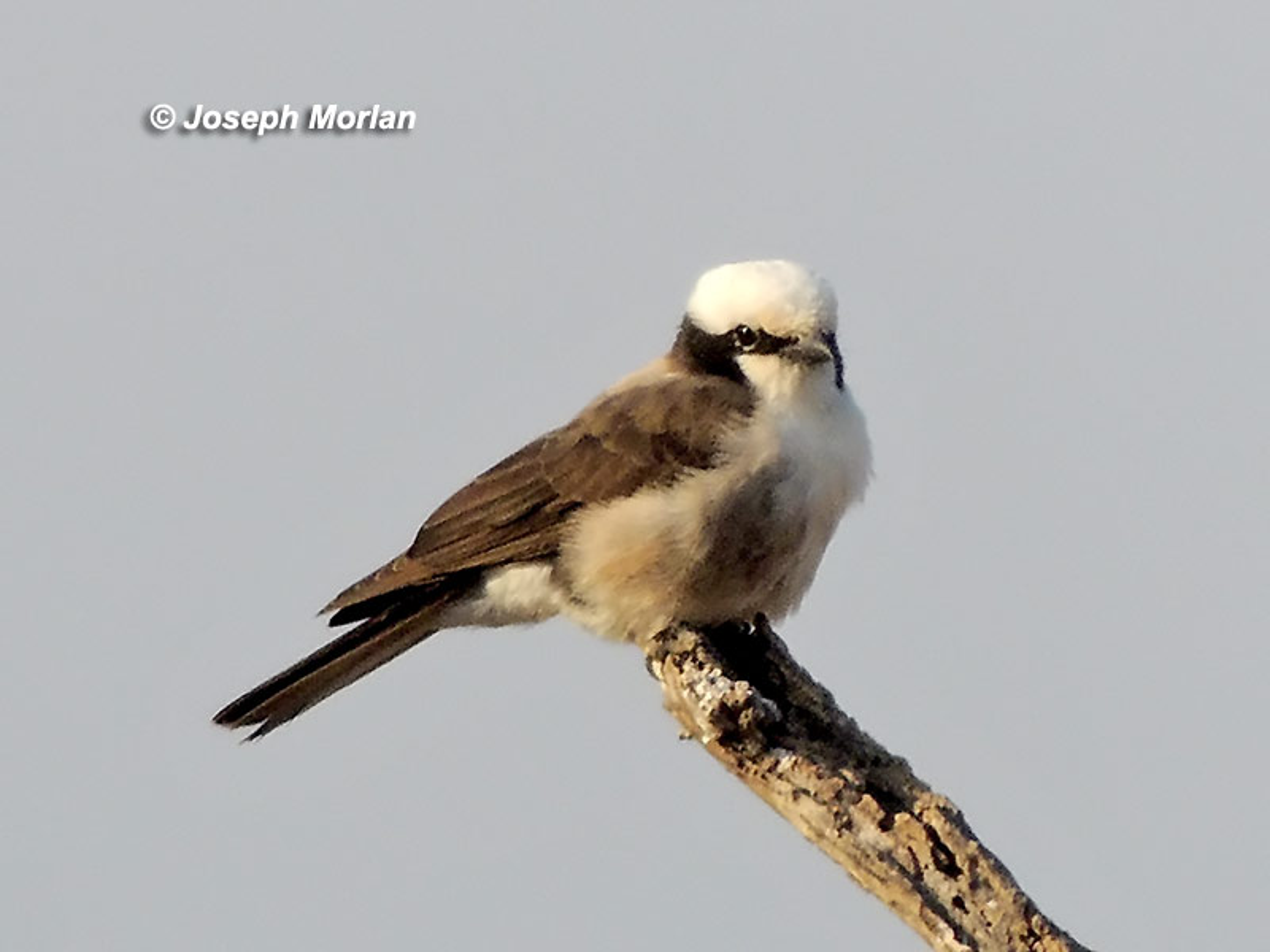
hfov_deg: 2.0
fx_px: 36688
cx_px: 635
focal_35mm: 1000
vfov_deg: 1.5
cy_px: 476
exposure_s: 1/500
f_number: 5.9
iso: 160
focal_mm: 180
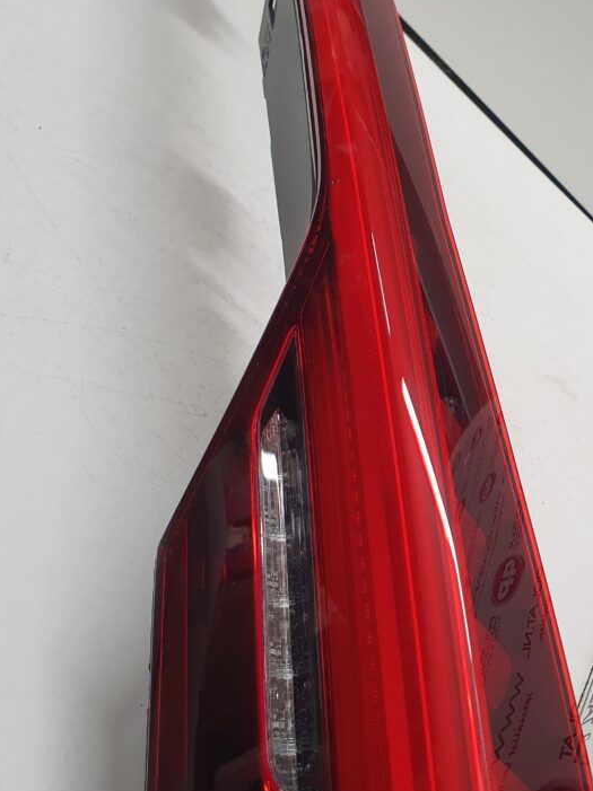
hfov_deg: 36.9
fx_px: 869
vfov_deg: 48.9
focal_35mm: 38
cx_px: 431
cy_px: 447
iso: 200
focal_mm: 4.32
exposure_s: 1/100
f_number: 2.4
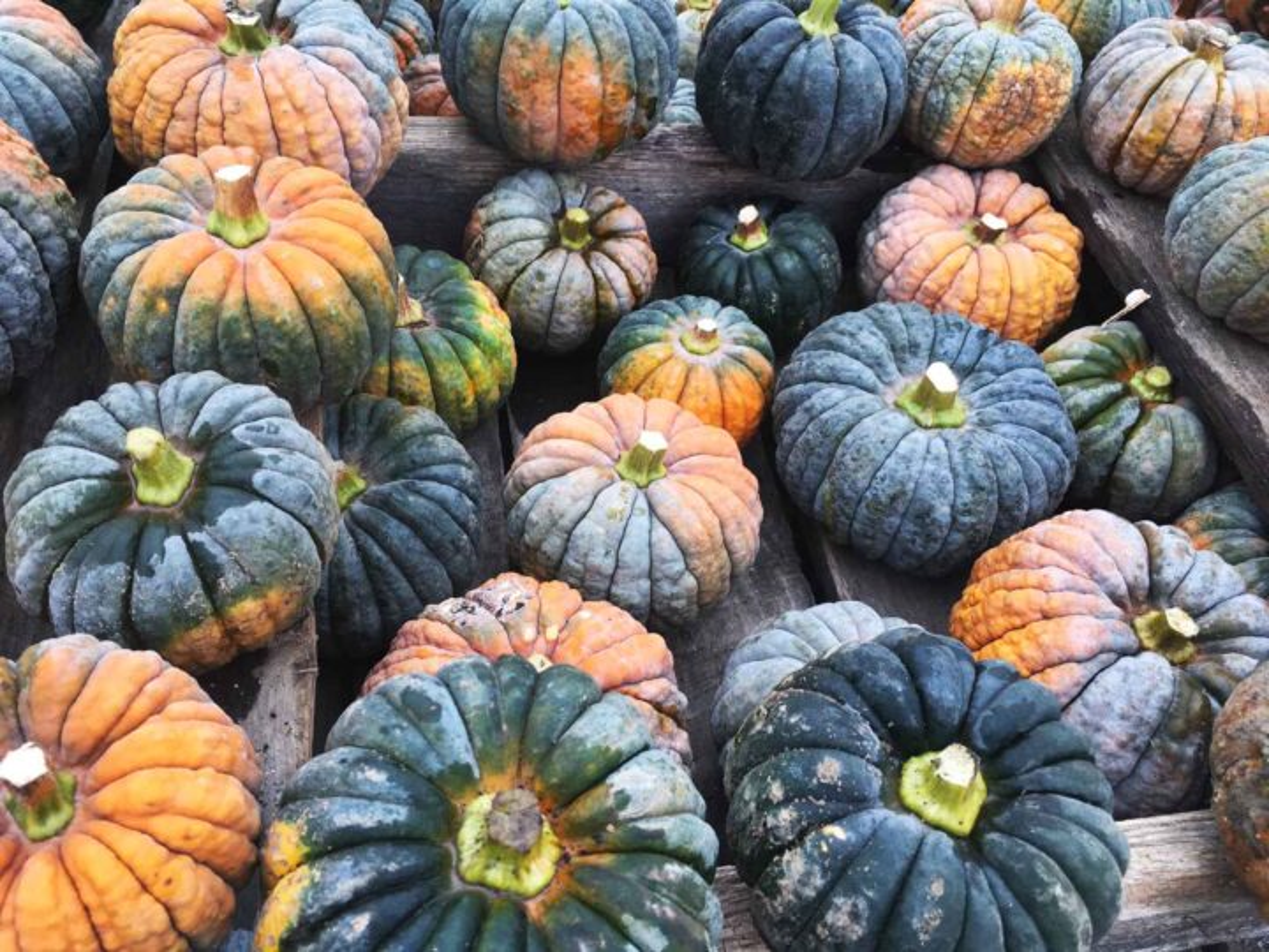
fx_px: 1063
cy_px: 476
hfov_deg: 61.7
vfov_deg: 48.2
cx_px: 634
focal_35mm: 29
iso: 32
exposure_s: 1/120
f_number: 2.2
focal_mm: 4.2
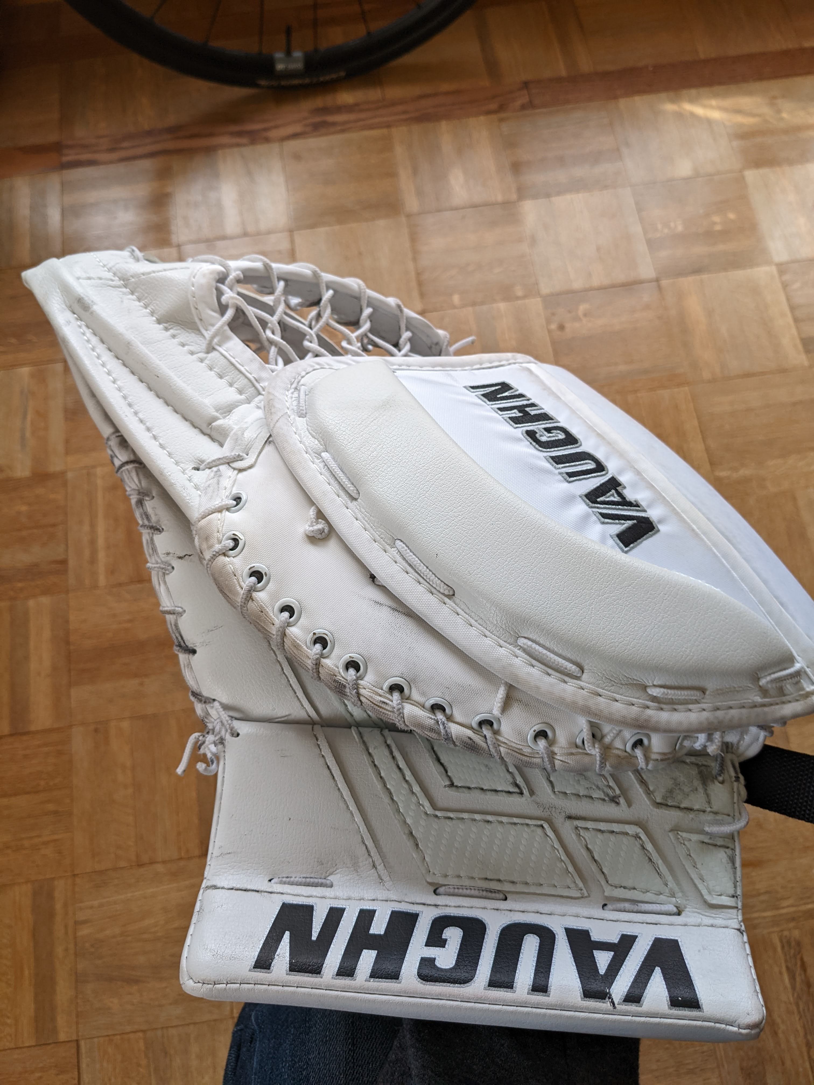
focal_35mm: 27
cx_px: 407
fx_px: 847
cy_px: 542
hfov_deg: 51.4
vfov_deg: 65.3
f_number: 1.73
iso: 62
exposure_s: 1/47.1
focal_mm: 4.38
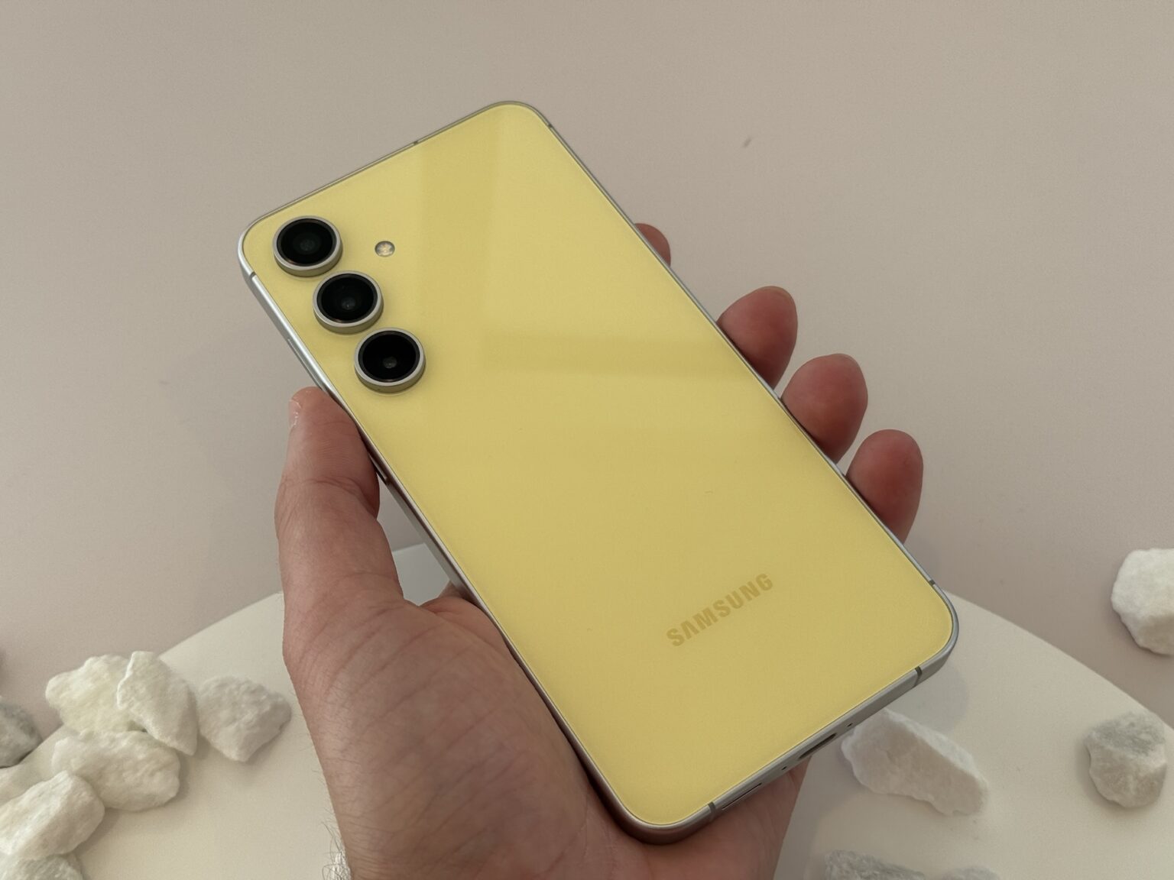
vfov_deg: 30.3
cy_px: 440
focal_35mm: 48
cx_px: 587
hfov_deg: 39.7
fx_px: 1628
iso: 64
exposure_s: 1/855
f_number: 1.78
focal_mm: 6.76
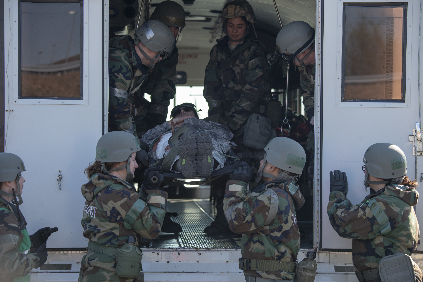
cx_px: 212
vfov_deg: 10.2
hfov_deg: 15.2
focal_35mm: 135
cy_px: 141
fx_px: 1587
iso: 100
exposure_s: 1/160
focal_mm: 135
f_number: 5.6
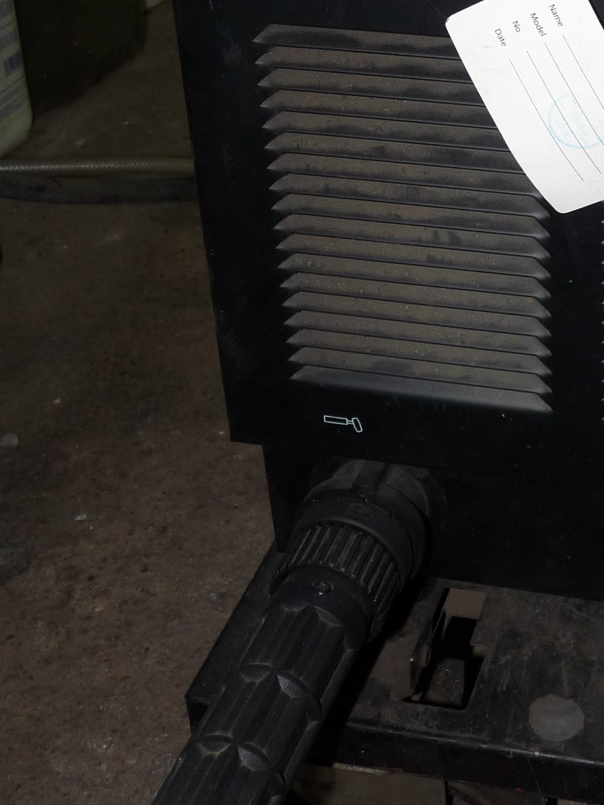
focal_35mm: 58
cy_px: 29
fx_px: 1349
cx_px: 639
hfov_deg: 23.9
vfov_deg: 31.1
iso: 100
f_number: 2.8
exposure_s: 1/30
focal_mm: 4.8
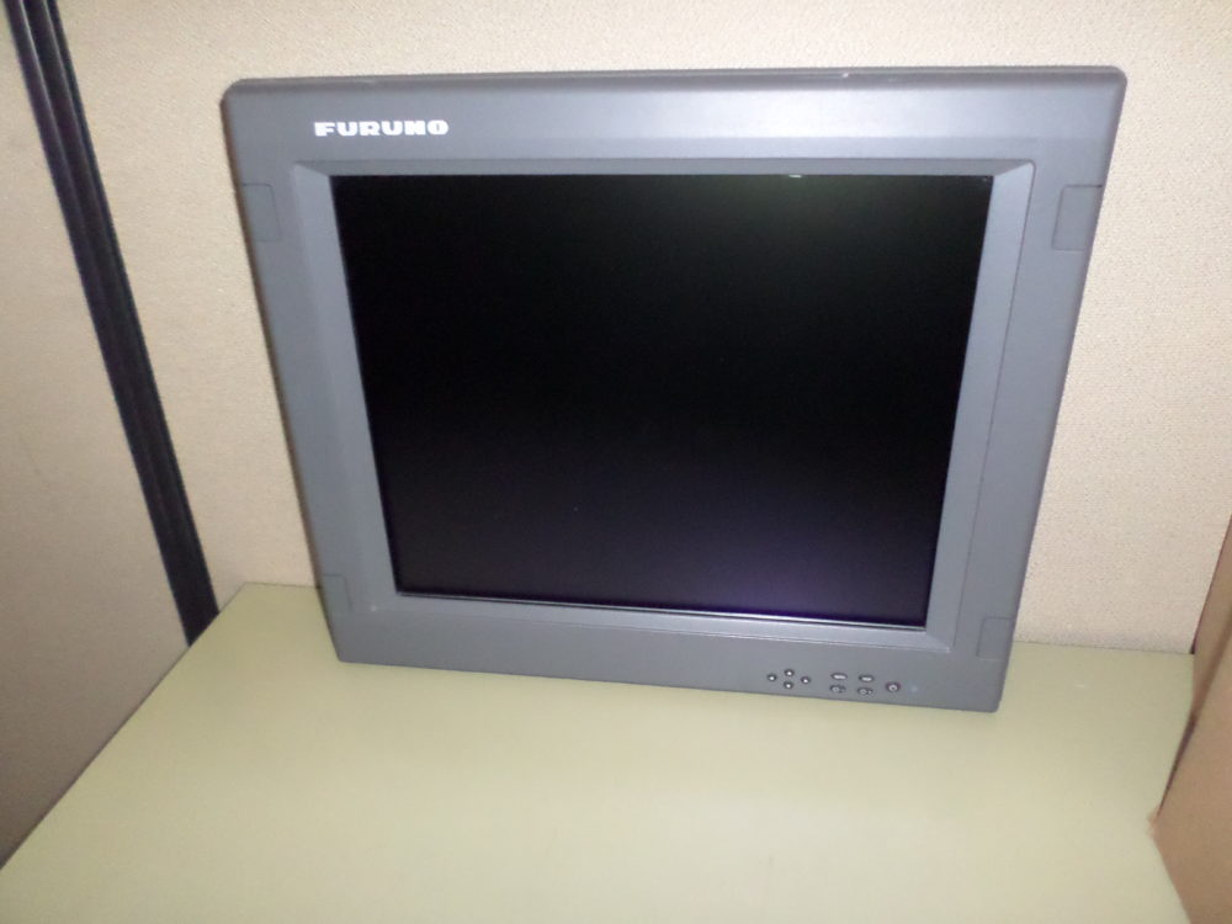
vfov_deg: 54.9
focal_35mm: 25
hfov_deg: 69.4
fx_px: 890
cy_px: 462
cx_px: 616
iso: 640
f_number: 9.2
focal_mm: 4.5
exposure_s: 1/30
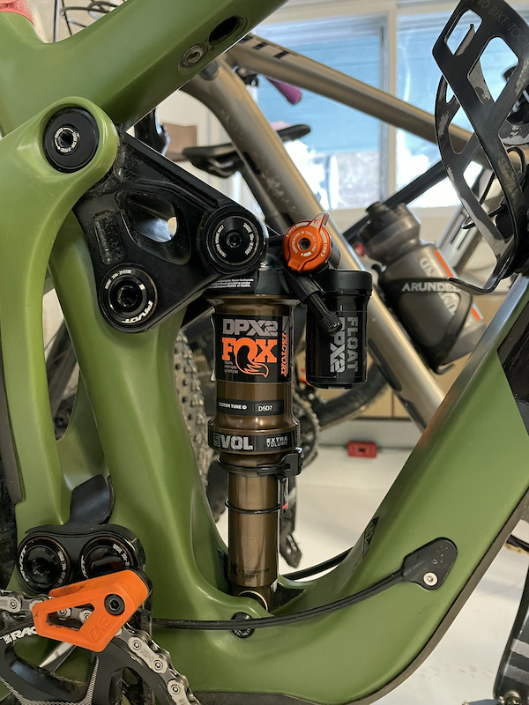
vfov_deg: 67.3
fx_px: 530
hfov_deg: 53.1
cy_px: 352
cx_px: 264
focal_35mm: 26
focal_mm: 4.2
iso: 400
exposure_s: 1/60
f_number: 1.6
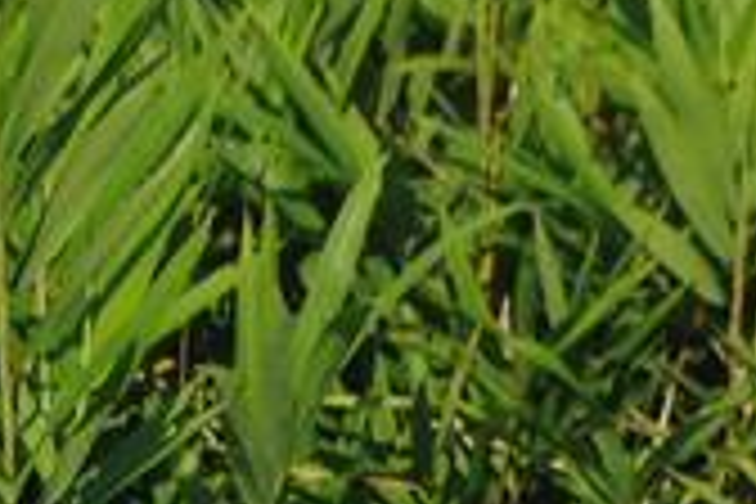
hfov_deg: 5.5
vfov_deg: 3.6
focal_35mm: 376
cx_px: 486
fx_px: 7895
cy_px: 682
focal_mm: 42
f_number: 8
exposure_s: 1/250
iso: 100
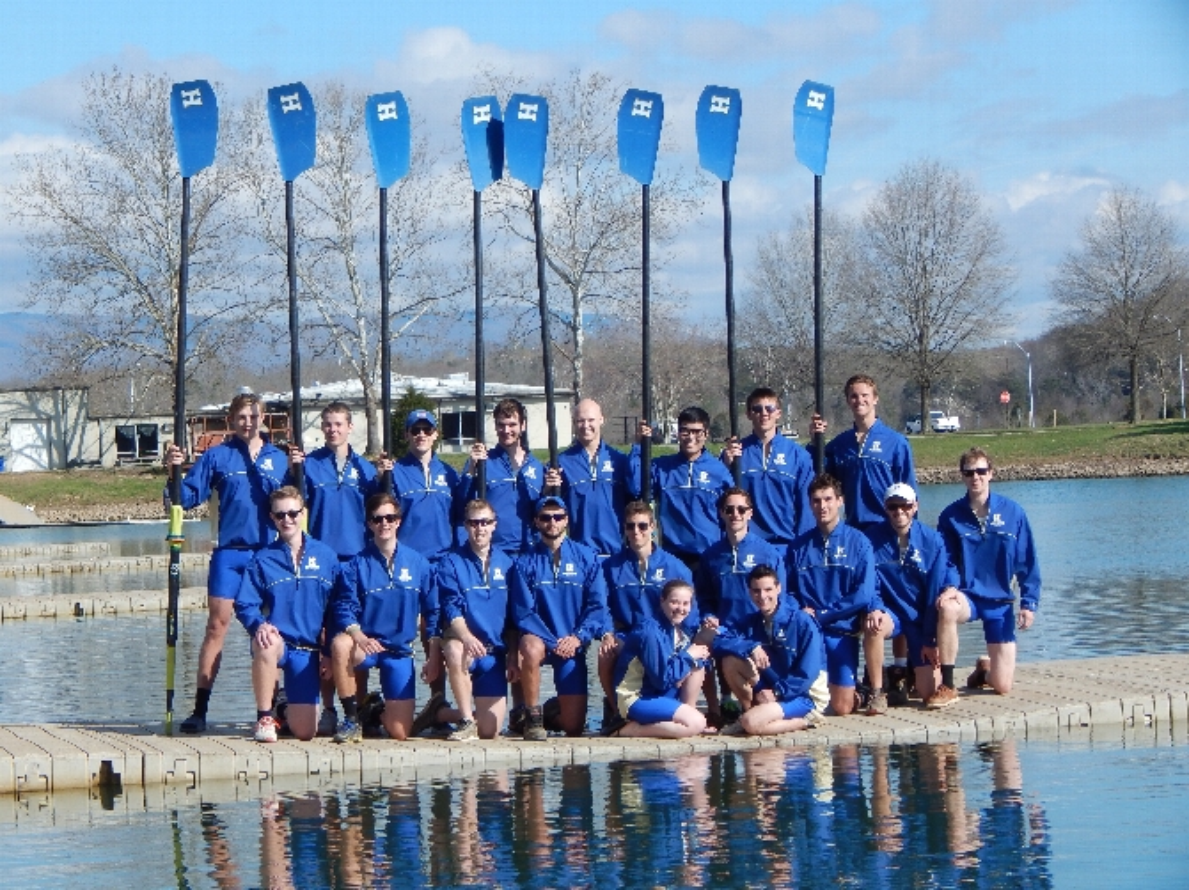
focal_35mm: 114
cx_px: 594
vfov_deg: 13.0
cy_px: 445
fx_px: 3914
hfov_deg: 17.3
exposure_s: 1/800
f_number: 4.6
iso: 125
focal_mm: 20.5
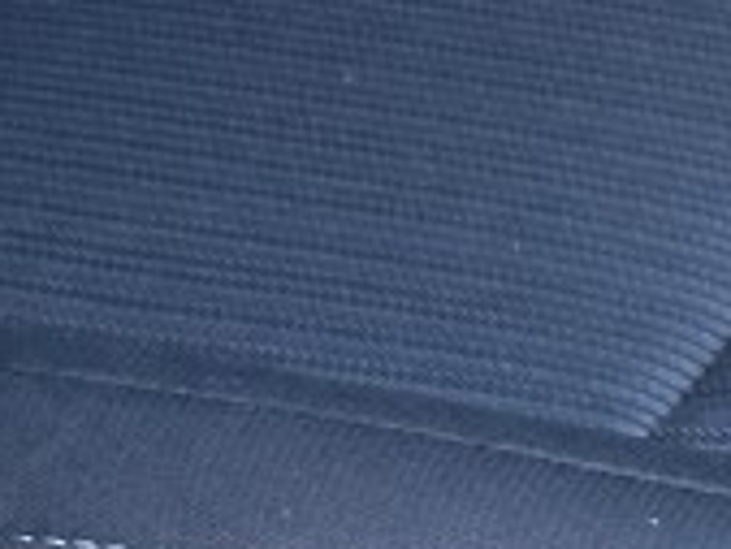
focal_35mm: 290
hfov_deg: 6.5
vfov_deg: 5.1
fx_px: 6128
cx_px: 1778
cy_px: 393
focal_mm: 6.86
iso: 100
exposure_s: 1/60
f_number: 1.78
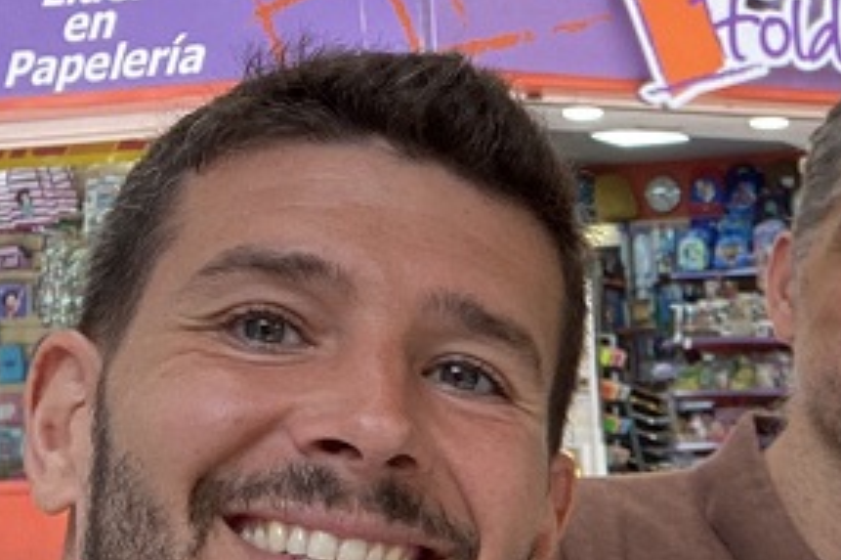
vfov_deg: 15.1
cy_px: 542
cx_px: 1040
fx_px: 2078
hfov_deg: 21.1
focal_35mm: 89
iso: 100
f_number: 2.2
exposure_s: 1/82
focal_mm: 2.71
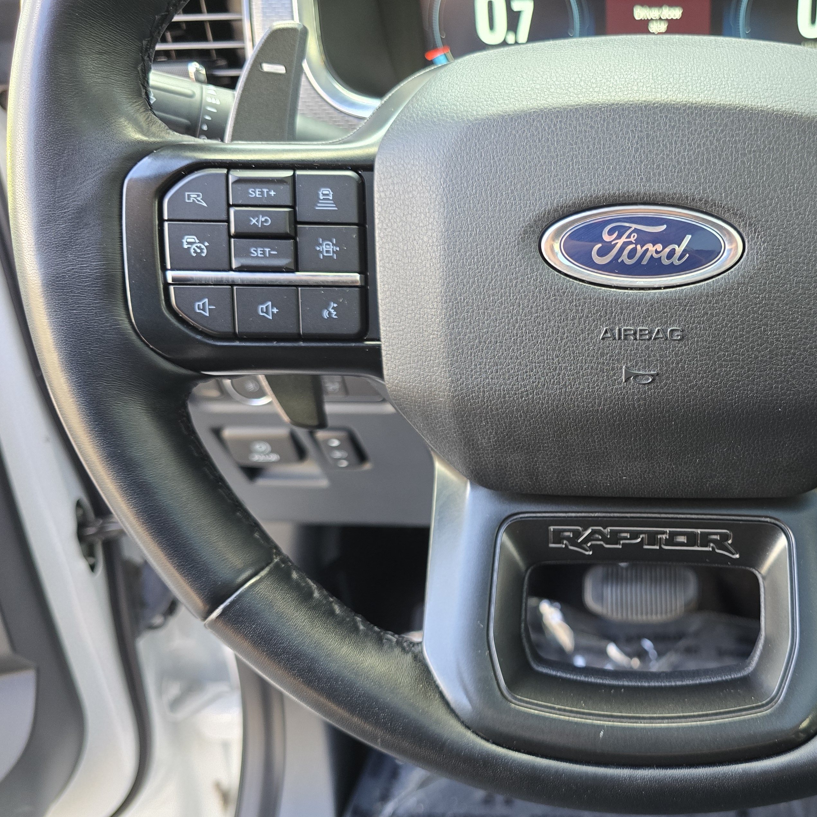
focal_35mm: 32
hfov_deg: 48.8
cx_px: 628
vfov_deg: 51.1
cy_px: 436
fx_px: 854
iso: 160
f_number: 1.7
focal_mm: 6.3
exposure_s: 1/120
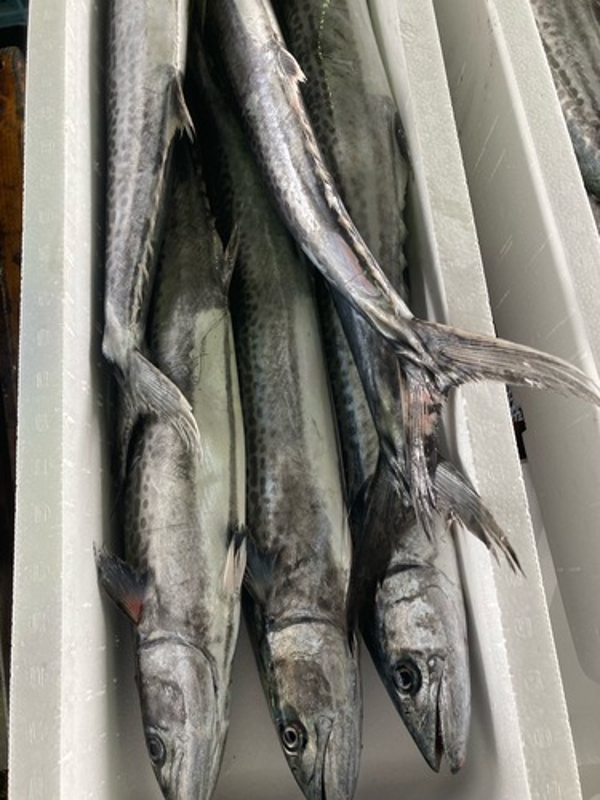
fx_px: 647
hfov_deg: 49.7
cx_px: 300
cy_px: 400
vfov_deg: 63.4
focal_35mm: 28
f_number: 1.8
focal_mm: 3.99
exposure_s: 1/60
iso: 80
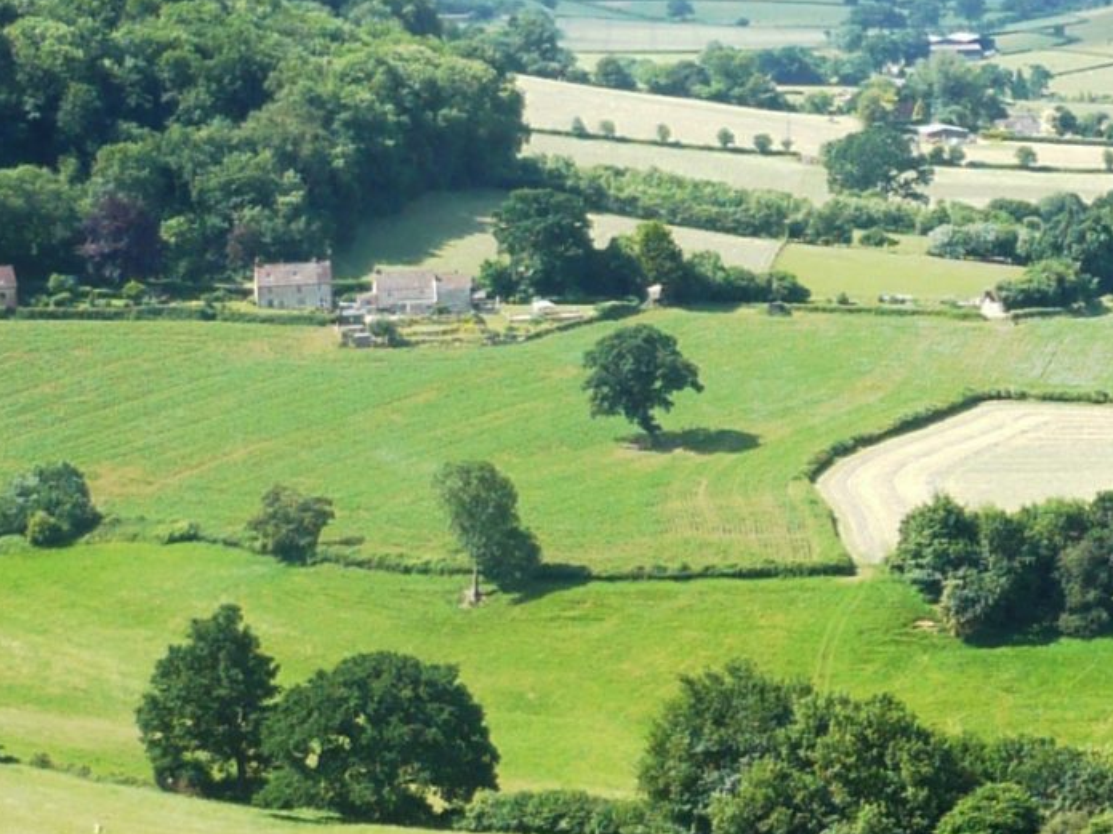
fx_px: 4147
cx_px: 1477
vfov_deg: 11.5
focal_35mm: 129
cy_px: 352
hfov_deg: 14.6
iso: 100
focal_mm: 5.8
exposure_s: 1/400
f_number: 2.8
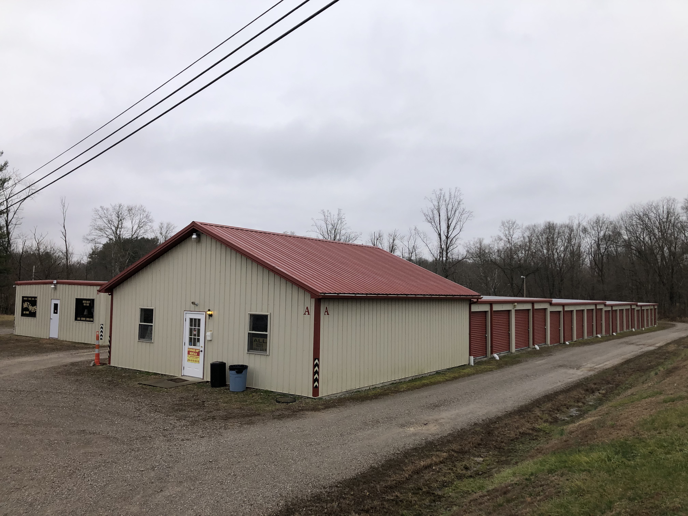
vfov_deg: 49.7
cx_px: 344
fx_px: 557
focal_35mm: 28
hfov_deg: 63.4
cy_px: 258
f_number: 1.8
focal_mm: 3.99
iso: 20
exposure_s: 1/326
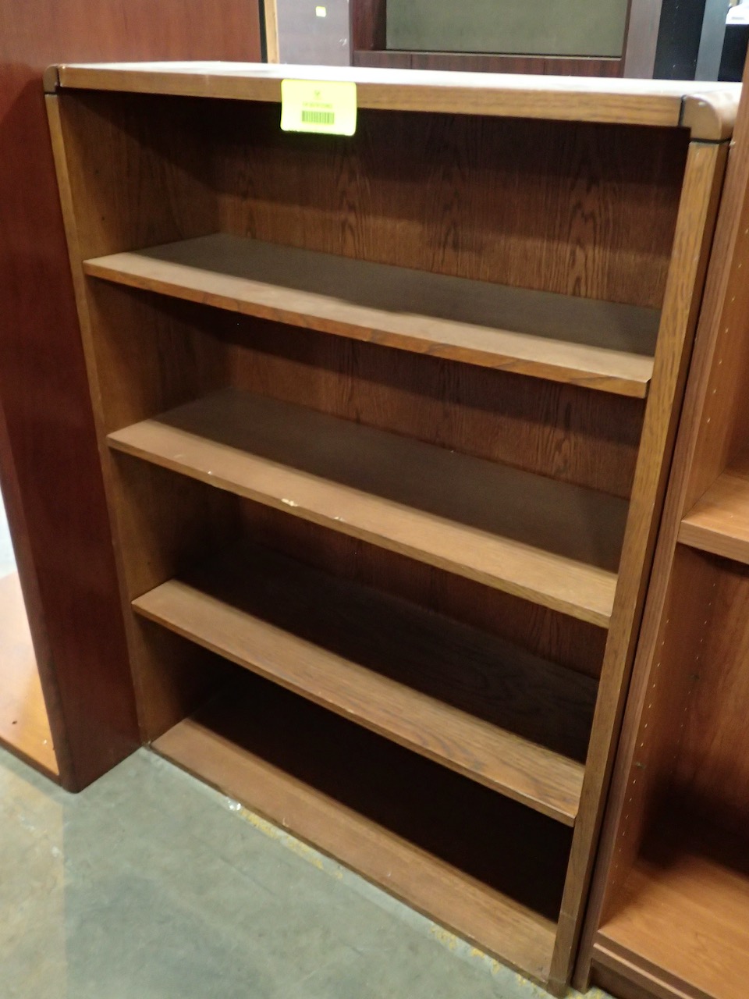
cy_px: 500
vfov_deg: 60.0
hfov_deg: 46.8
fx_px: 865
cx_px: 374
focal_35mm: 30
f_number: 2.3
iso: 800
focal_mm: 5.5
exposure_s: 1/20
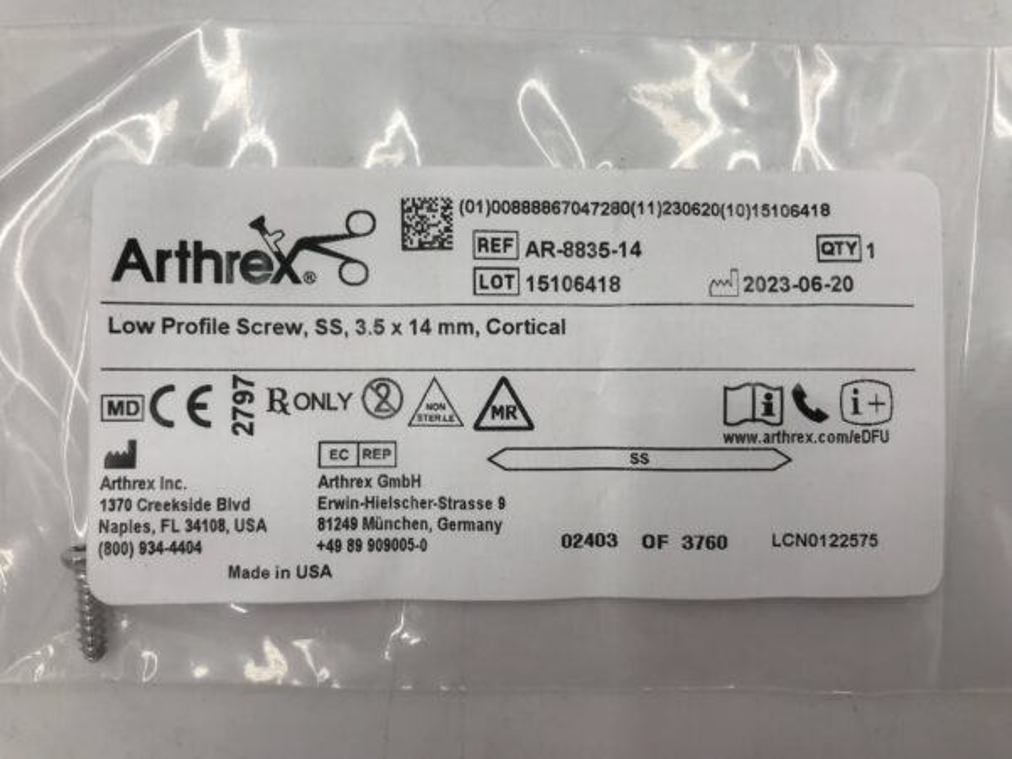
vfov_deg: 49.7
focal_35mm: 28
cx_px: 506
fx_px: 819
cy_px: 380
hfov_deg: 63.4
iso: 25
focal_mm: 3.99
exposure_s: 1/120
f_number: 1.8
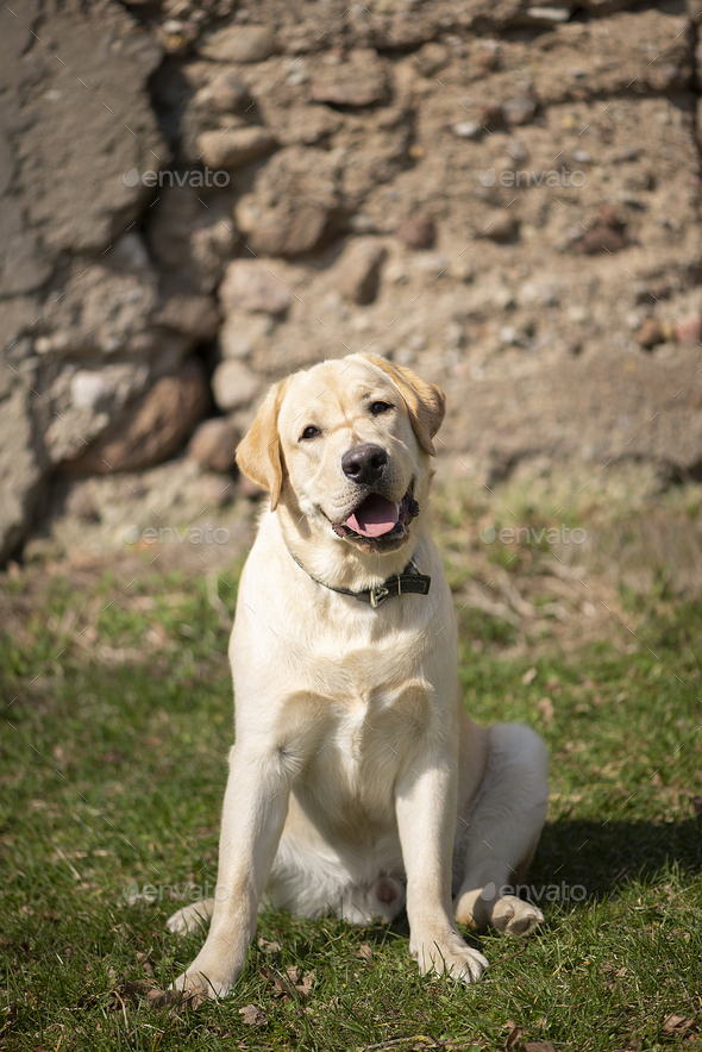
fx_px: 3069
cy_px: 526
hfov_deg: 13.1
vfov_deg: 19.5
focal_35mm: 105
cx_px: 351
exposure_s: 1/1600
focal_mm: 105
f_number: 2.8
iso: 100
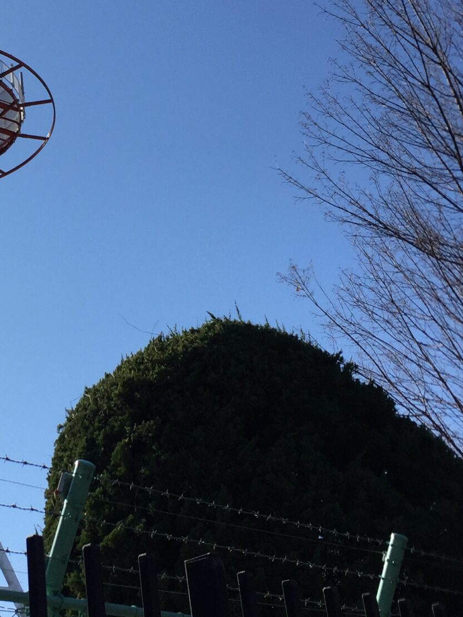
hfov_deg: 21.1
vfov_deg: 28.9
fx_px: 1195
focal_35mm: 67
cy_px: 237
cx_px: -9
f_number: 2.2
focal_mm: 4.15
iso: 32
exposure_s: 1/2825
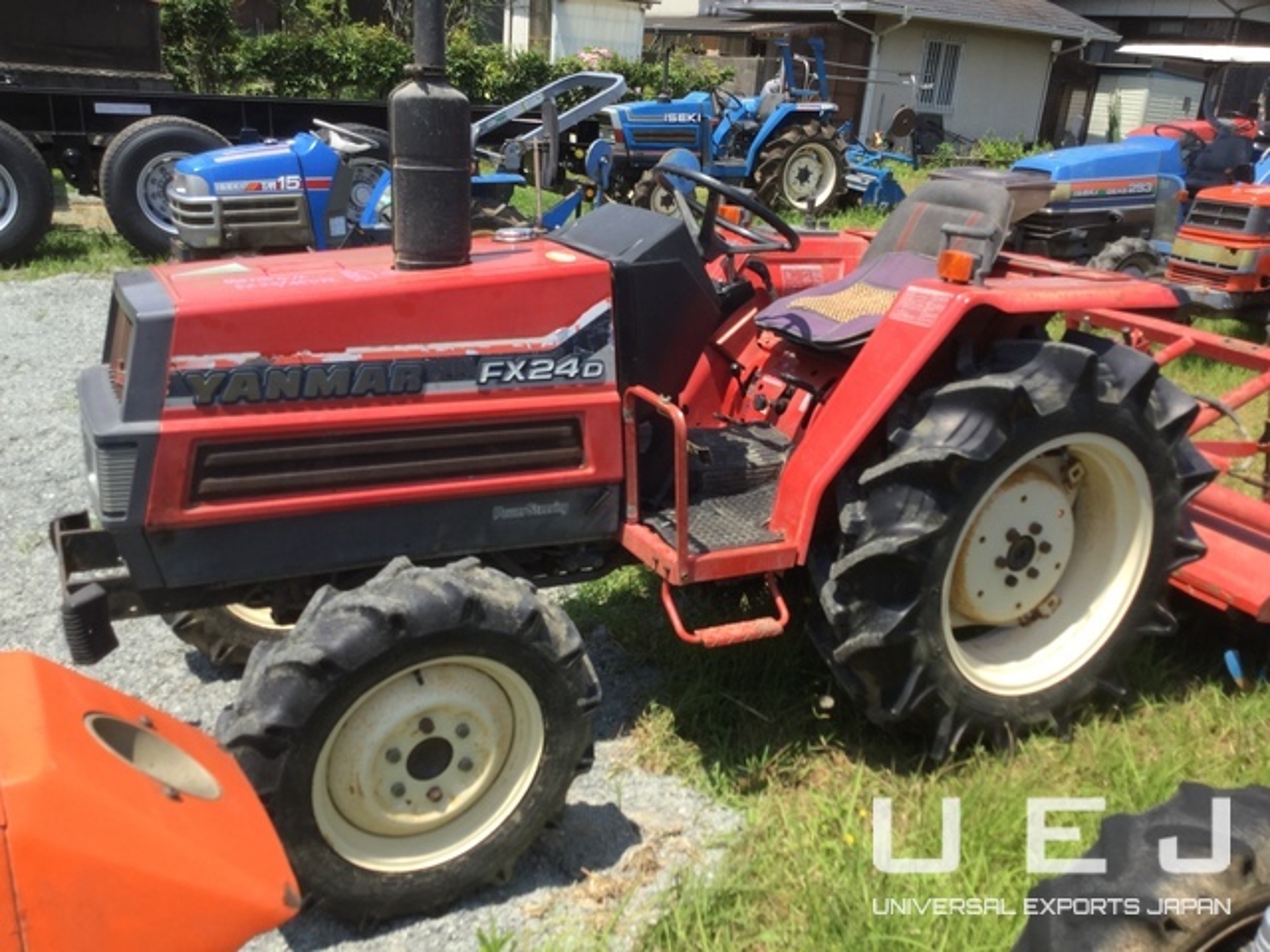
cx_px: 635
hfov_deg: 58.4
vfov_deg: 45.4
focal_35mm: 31
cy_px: 476
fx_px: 1137
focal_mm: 3.3
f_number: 2.4
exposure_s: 1/715
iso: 25
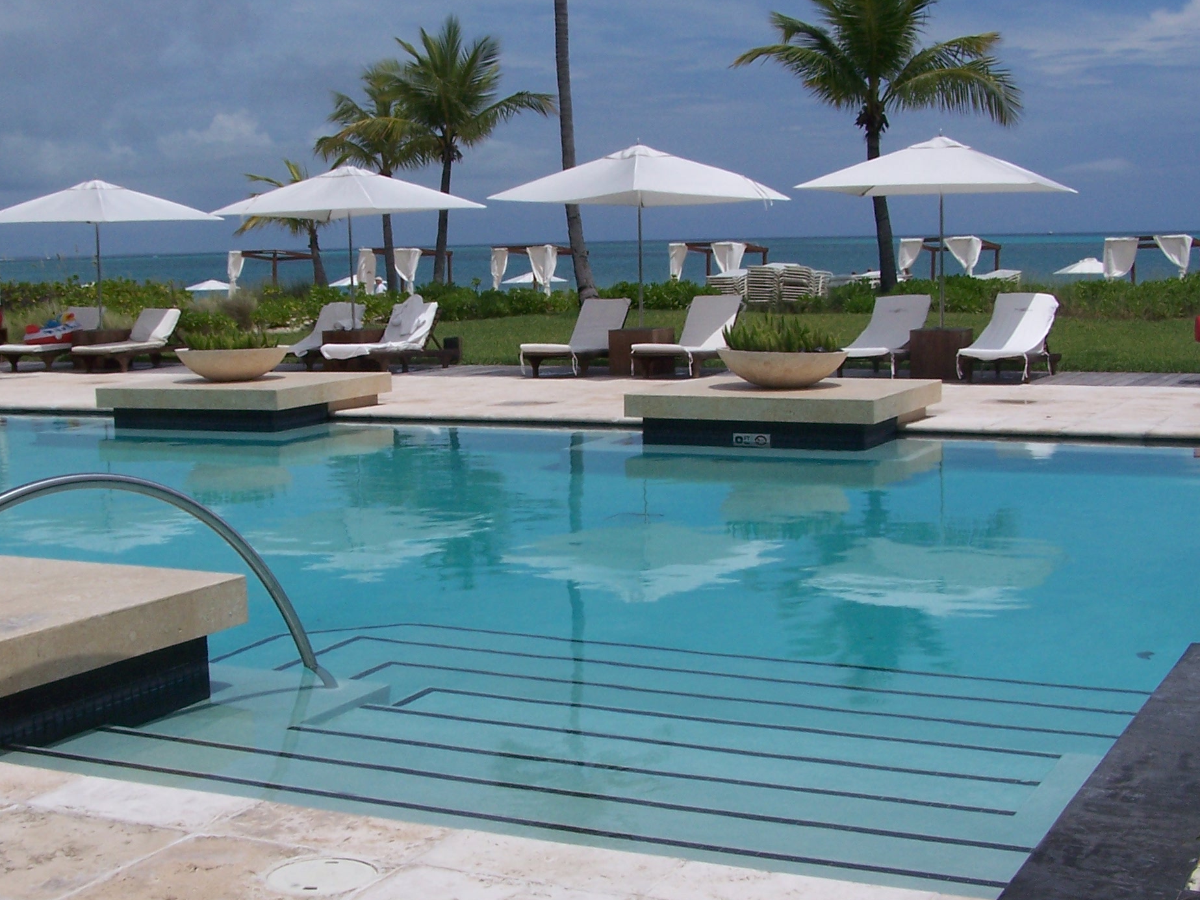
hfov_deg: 36.1
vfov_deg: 27.5
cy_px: 496
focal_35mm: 53
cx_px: 530
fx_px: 1837
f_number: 5.6
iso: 80
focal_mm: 6.3
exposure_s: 1/1500
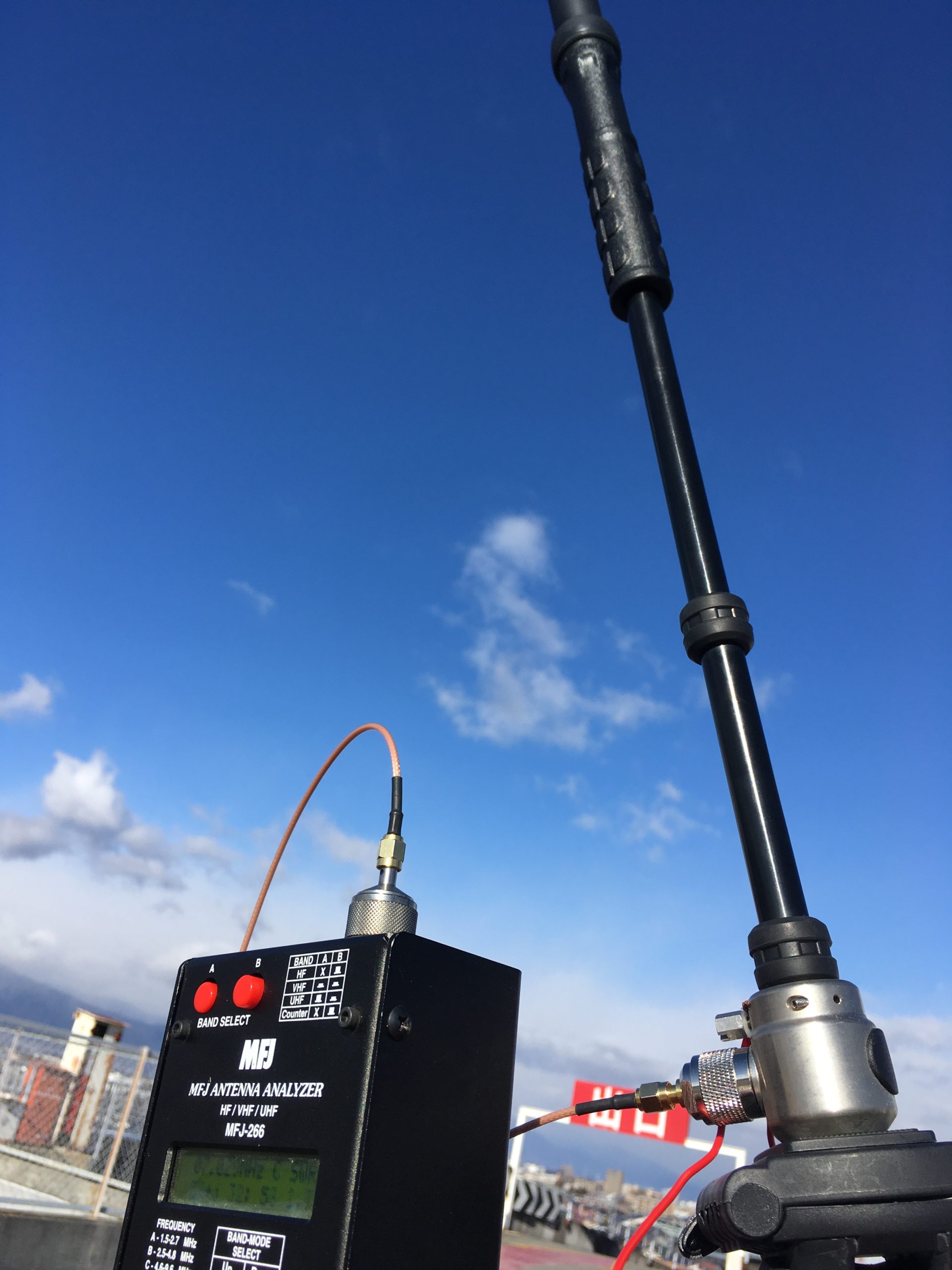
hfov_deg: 48.2
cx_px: 476
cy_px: 635
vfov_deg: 61.7
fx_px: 1063
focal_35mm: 29
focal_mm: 4.15
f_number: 2.2
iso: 25
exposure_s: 1/1876
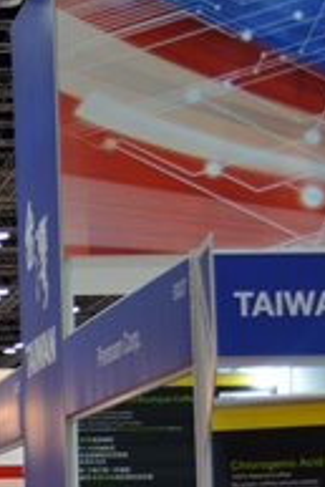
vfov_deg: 13.6
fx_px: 2014
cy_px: 445
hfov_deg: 8.7
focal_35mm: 149
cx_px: -317
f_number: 4.8
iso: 400
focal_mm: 32
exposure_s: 1/60
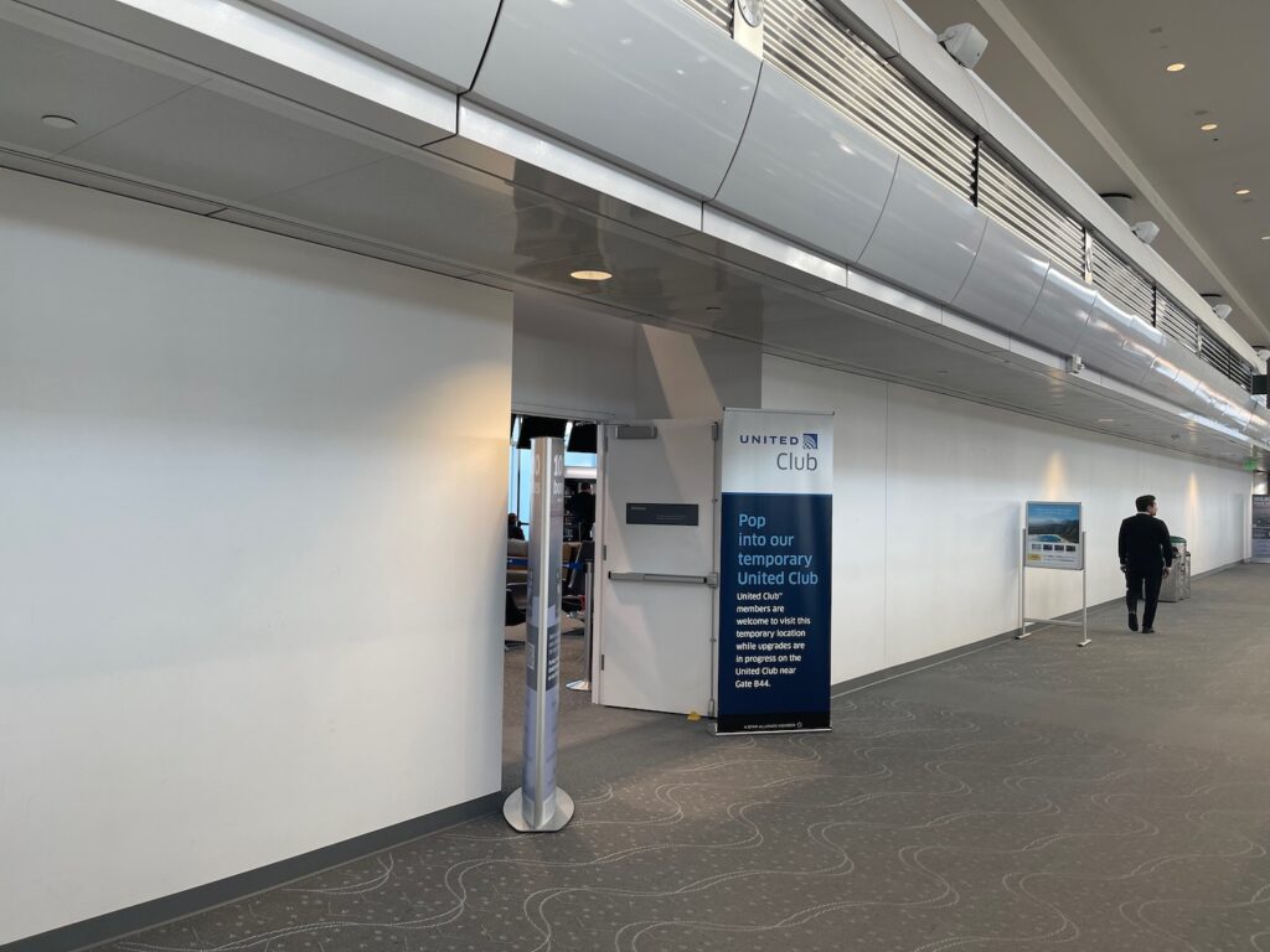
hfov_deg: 67.3
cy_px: 476
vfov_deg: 53.1
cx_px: 635
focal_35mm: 26
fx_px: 954
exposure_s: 1/120
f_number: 1.6
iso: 50
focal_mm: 5.1
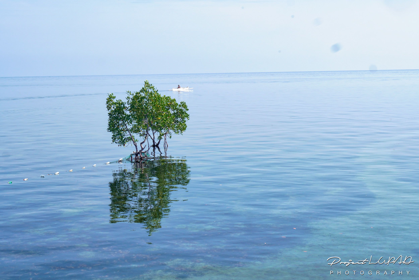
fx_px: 873
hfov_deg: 27.0
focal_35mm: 75
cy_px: 140
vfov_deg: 18.2
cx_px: 210
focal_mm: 50
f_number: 8
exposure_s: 1/320
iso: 160
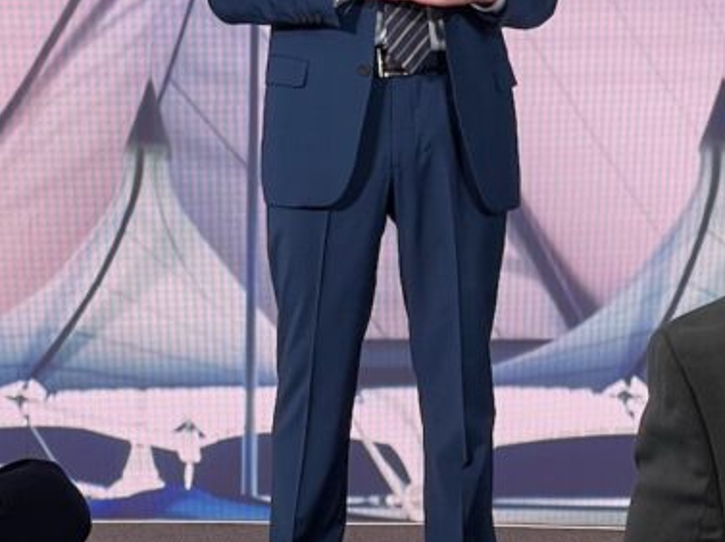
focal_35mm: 174
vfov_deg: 8.4
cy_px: -110
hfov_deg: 11.4
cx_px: 308
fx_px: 3641
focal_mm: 7.5
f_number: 2.2
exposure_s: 1/120
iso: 50
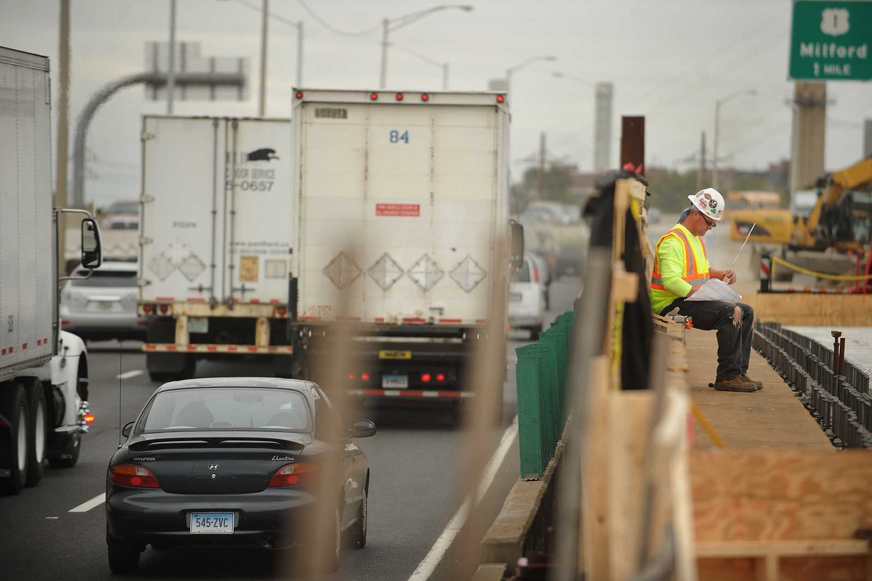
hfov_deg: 10.3
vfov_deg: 6.9
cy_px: 290
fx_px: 4845
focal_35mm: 200
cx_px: 436
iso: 200
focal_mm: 200
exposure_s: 1/1000
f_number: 3.2
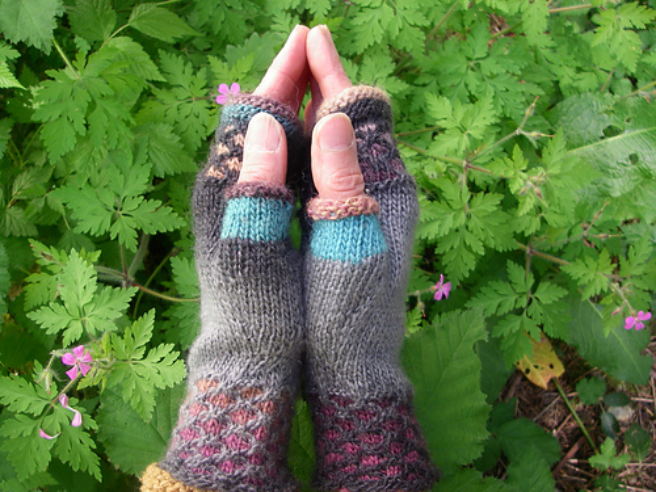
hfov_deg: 49.0
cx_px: 328
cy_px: 246
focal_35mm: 38
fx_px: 720
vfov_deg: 37.7
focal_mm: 6.3
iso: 64
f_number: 3.3
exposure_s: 1/50
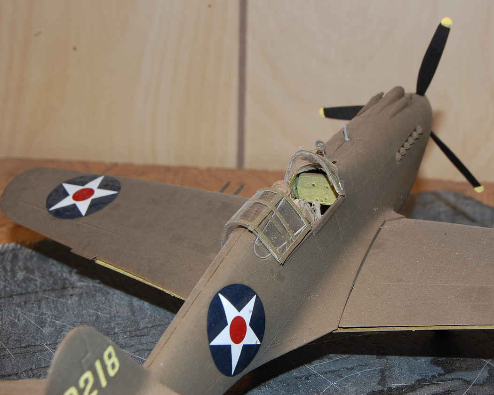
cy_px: 195
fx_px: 1053
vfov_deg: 21.3
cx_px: 293
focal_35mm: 72
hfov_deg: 26.4
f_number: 14
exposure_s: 1/13
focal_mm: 42
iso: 200
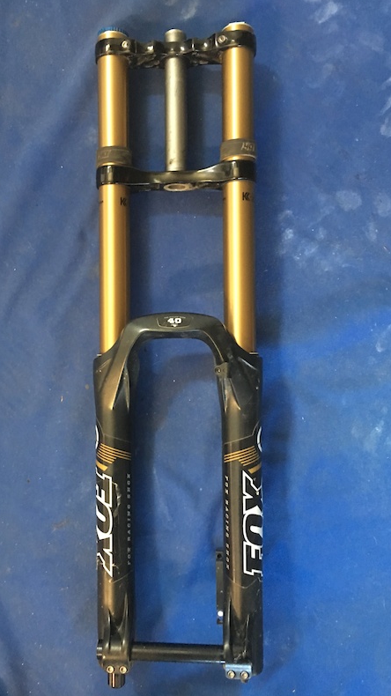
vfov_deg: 61.0
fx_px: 590
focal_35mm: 32
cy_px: 347
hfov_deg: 36.6
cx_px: 165
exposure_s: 1/4
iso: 125
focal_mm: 4.15
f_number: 2.2
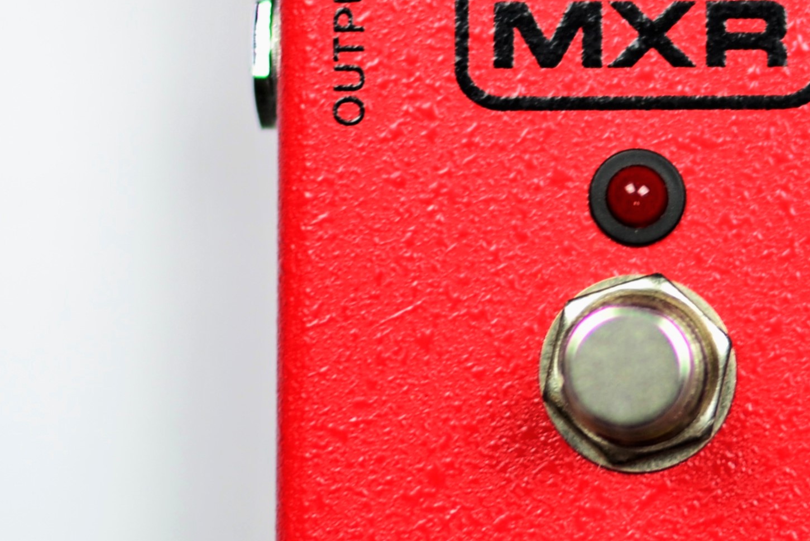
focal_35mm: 165
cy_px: 77
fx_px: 3703
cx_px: 734
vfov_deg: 8.3
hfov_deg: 12.4
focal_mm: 35
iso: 100
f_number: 1.8
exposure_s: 1/60
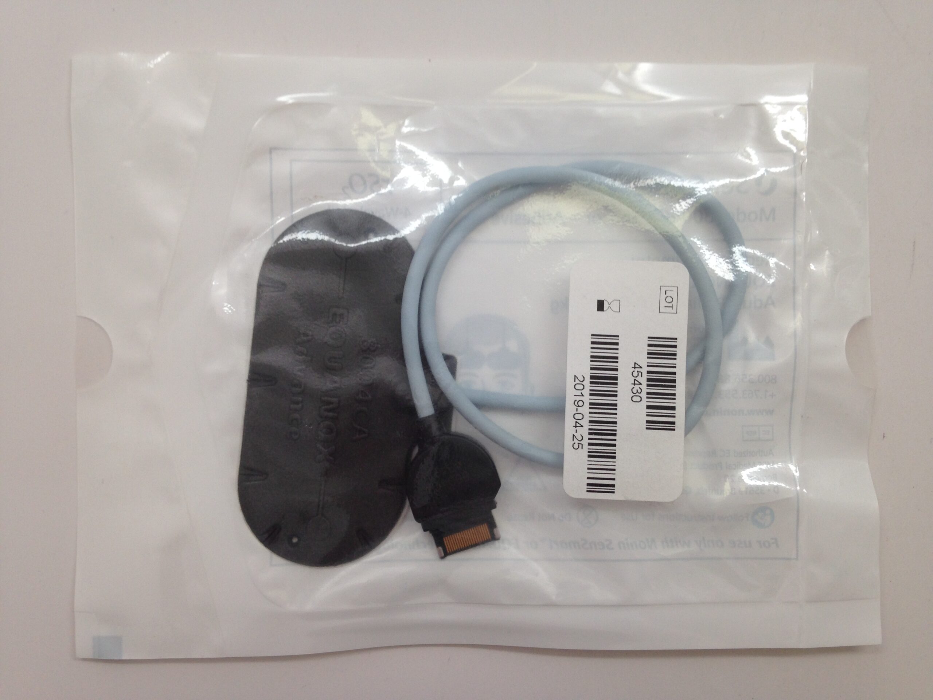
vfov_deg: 42.9
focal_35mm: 33
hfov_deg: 55.4
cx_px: 466
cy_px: 350
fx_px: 889
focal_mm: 4.12
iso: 50
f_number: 2.4
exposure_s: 1/60
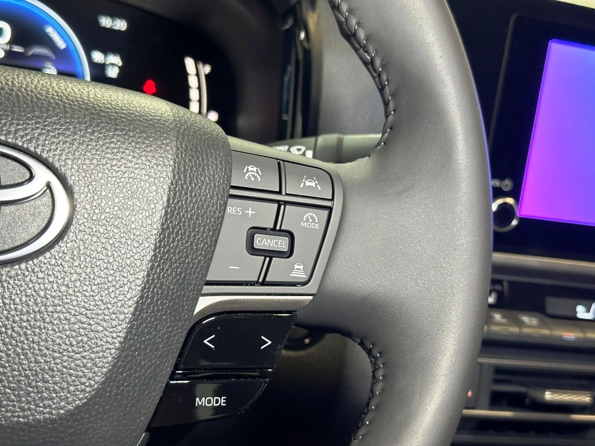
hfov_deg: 39.7
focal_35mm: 48
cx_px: 298
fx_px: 825
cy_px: 223
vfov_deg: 30.3
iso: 400
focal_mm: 6.86
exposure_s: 1/40
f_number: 1.78
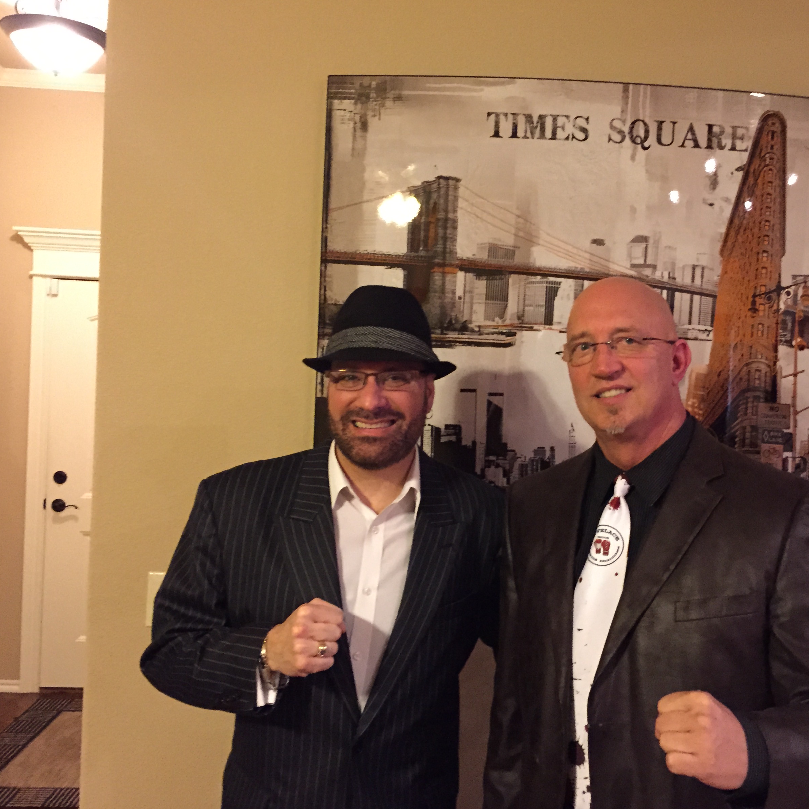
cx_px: 501
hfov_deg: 46.8
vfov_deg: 47.2
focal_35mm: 35
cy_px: 403
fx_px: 925
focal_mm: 4.15
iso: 500
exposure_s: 1/15
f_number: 2.2
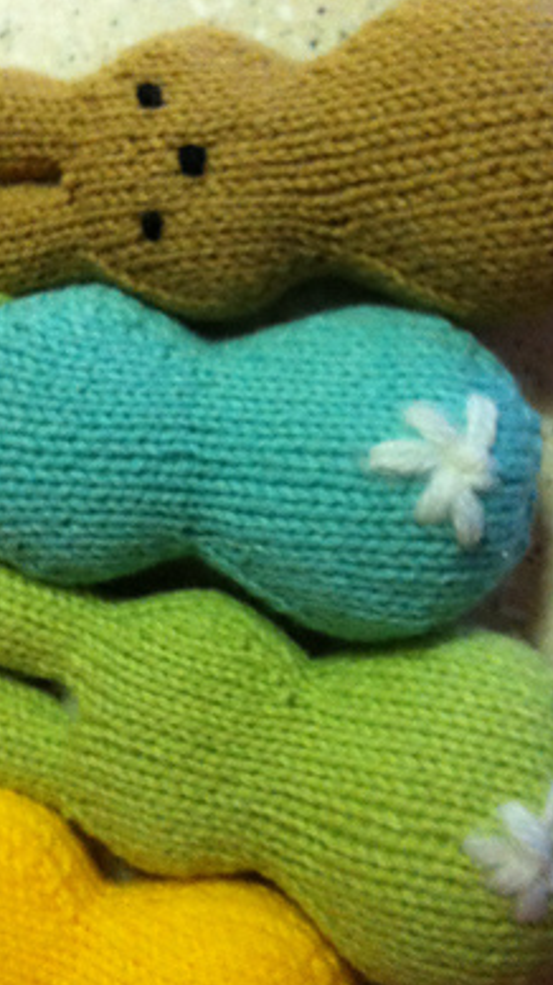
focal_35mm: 49
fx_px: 1278
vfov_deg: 42.1
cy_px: 447
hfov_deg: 24.4
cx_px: 245
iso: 400
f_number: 2.8
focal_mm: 3.85
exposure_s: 1/15
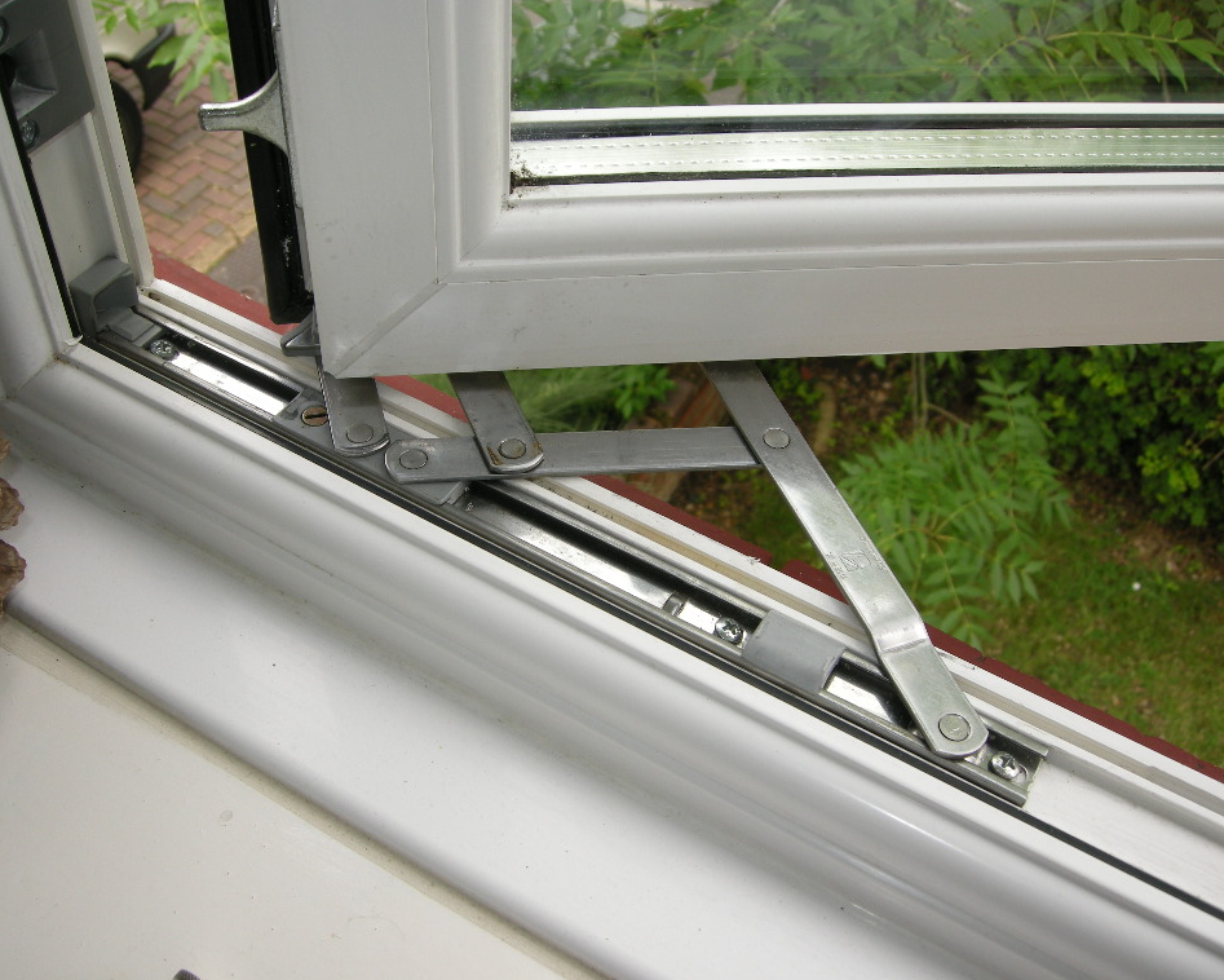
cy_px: 491
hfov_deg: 47.9
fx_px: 1377
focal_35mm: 38
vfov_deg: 39.2
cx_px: 571
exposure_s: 1/134
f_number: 3.8
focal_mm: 7.5
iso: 64
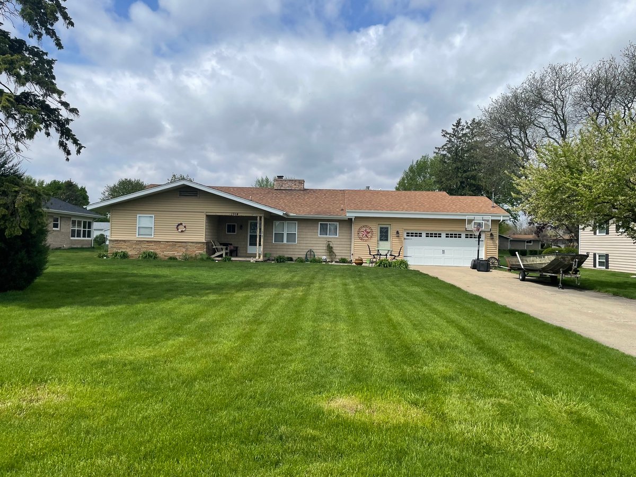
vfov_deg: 53.1
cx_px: 318
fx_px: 478
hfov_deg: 67.3
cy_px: 238
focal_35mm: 26
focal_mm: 4.2
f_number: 1.6
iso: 32
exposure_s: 1/5051
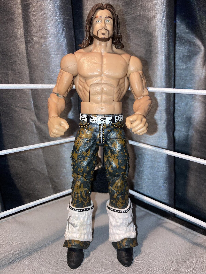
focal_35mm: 28
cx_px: 103
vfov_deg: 63.4
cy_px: 137
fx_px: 222
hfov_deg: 49.7
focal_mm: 3.99
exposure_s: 1/15
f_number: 1.8
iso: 32
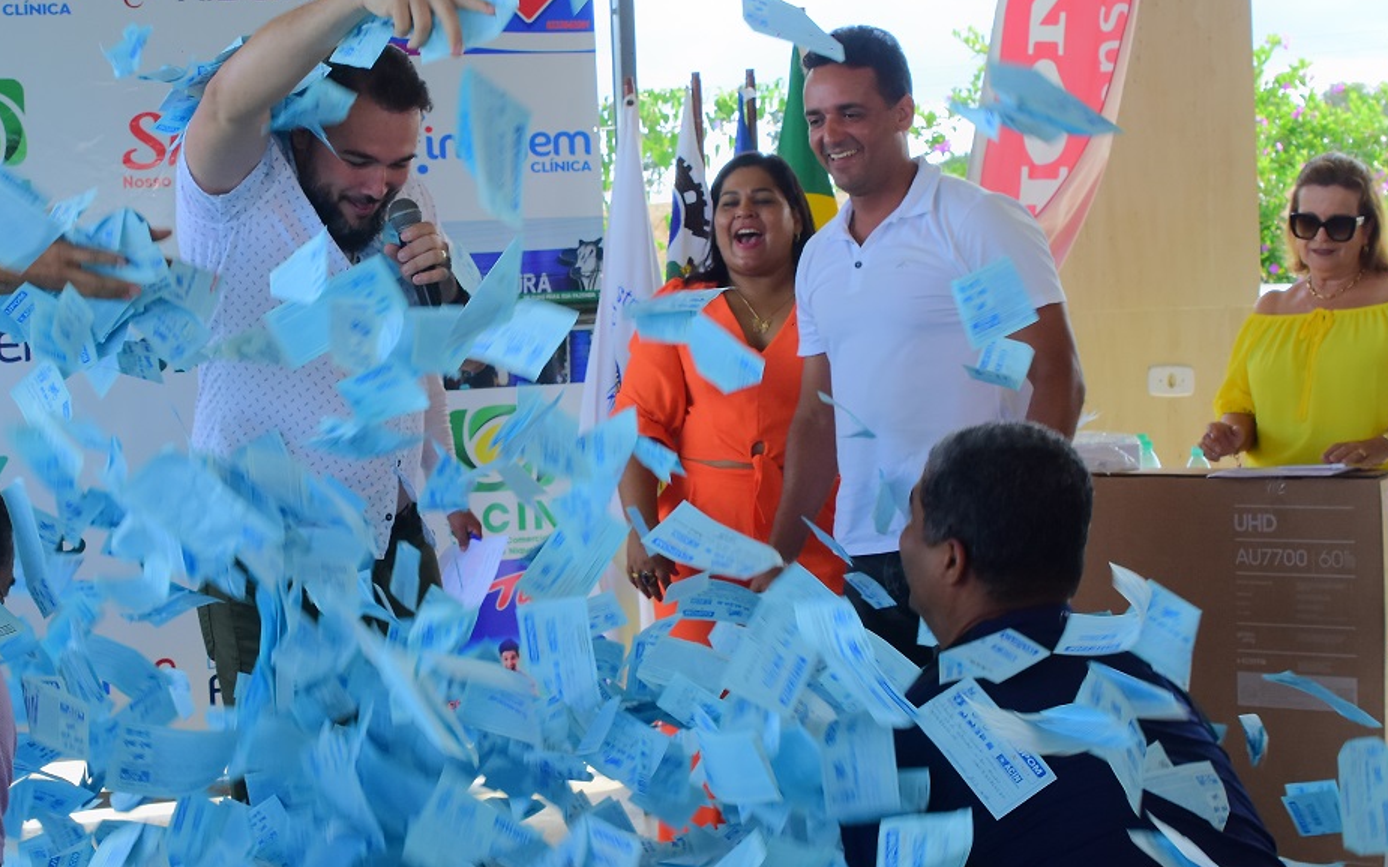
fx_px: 2906
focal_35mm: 77
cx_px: 420
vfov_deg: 17.0
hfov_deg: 26.6
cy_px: 454
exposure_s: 1/200
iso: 640
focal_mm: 31
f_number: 6.3
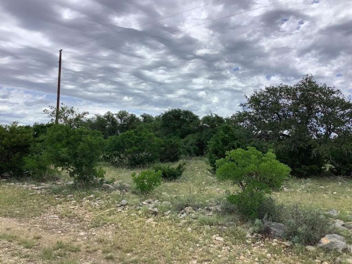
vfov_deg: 45.5
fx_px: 315
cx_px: 176
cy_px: 132
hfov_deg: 58.3
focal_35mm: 31
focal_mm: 3.3
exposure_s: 1/2092
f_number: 2.4
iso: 25
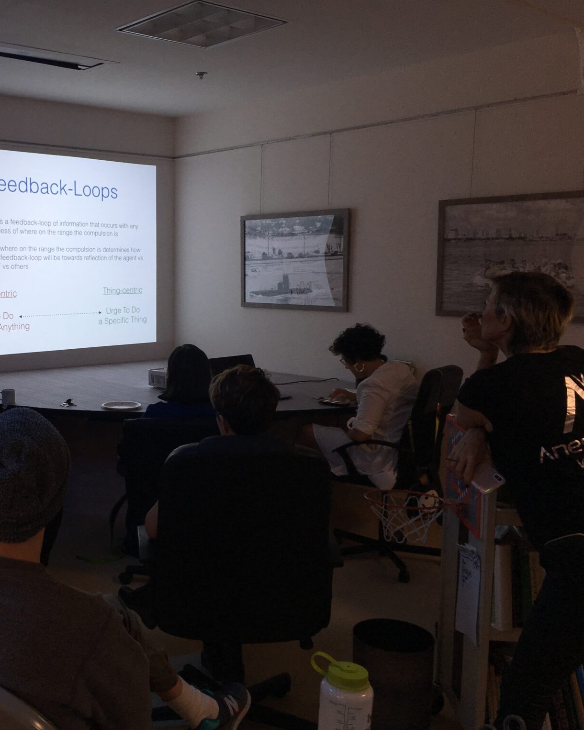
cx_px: 132
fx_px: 821
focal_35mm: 38
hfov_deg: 38.0
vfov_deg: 47.9
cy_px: 366
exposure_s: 1/60
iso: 25
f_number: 2.2
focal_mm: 4.15
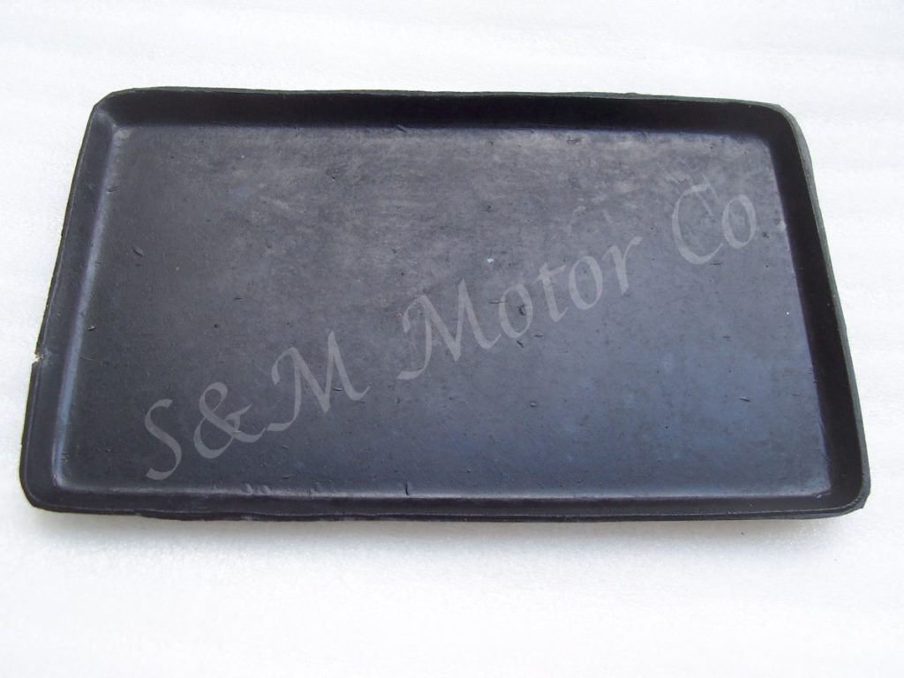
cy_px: 339
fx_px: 966
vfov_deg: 38.7
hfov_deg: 50.1
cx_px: 452
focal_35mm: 37
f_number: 2.8
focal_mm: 5.6
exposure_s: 1/250
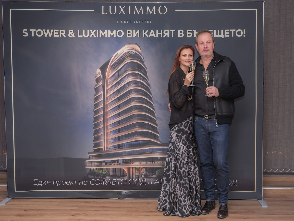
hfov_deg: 42.9
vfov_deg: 32.9
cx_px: 147
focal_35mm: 44
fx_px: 374
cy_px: 110
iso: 400
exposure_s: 1/60
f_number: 4.5
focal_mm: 22
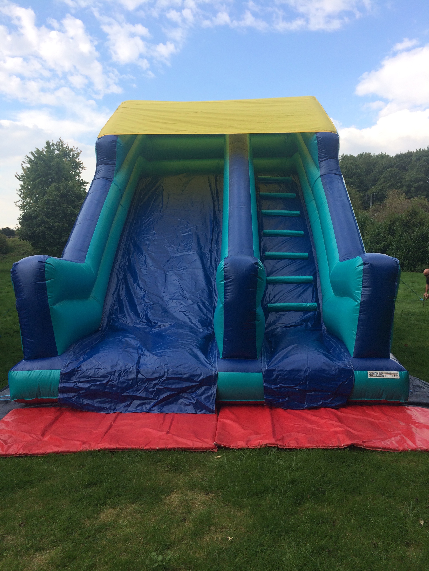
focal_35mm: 29
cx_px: 214
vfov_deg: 61.7
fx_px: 479
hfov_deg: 48.2
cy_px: 286
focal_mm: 4.15
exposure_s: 1/1026
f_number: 2.2
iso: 32
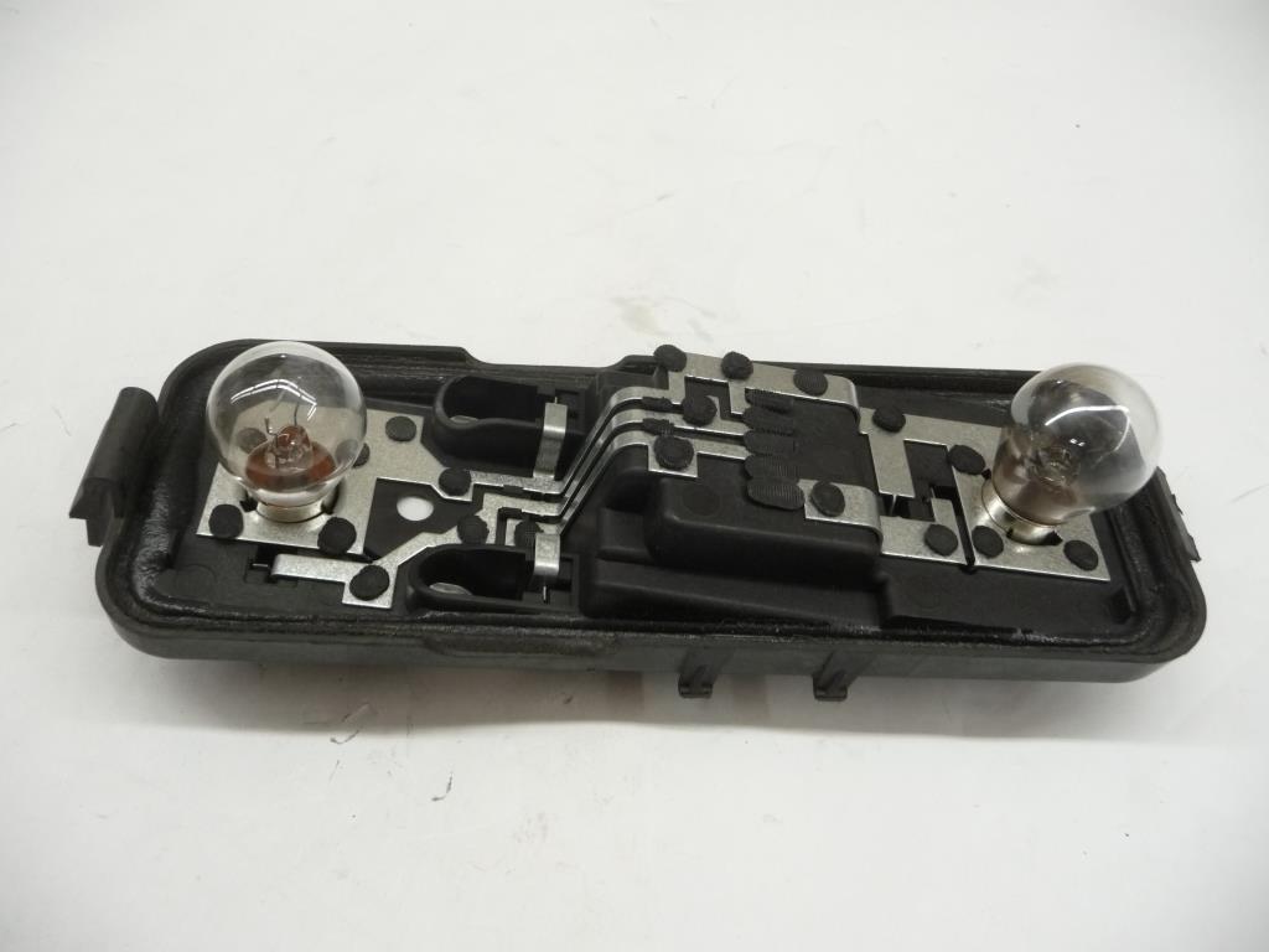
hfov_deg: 63.4
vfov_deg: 49.7
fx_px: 1026
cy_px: 476
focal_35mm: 28
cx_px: 634
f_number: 3.3
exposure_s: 1/30
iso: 200
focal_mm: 4.7
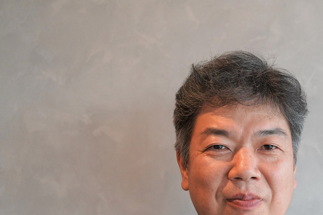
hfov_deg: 25.9
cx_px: 254
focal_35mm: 77
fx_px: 691
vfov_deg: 17.5
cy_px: 178
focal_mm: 46
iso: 2500
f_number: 5.6
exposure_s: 1/160
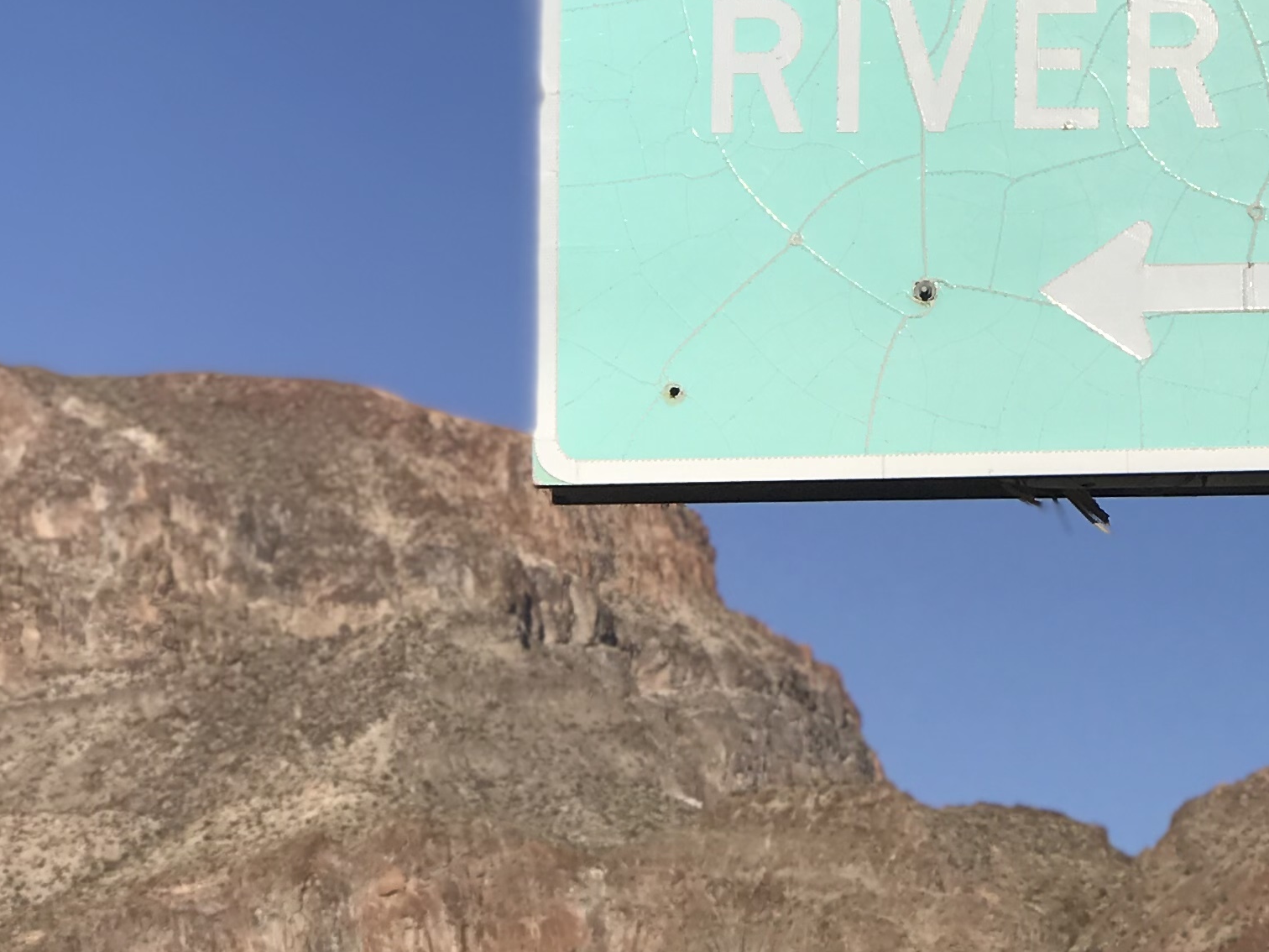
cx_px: 1165
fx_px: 5572
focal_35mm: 152
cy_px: 84
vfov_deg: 9.7
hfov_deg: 12.9
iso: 20
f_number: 2.8
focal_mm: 6.6
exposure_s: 1/1996
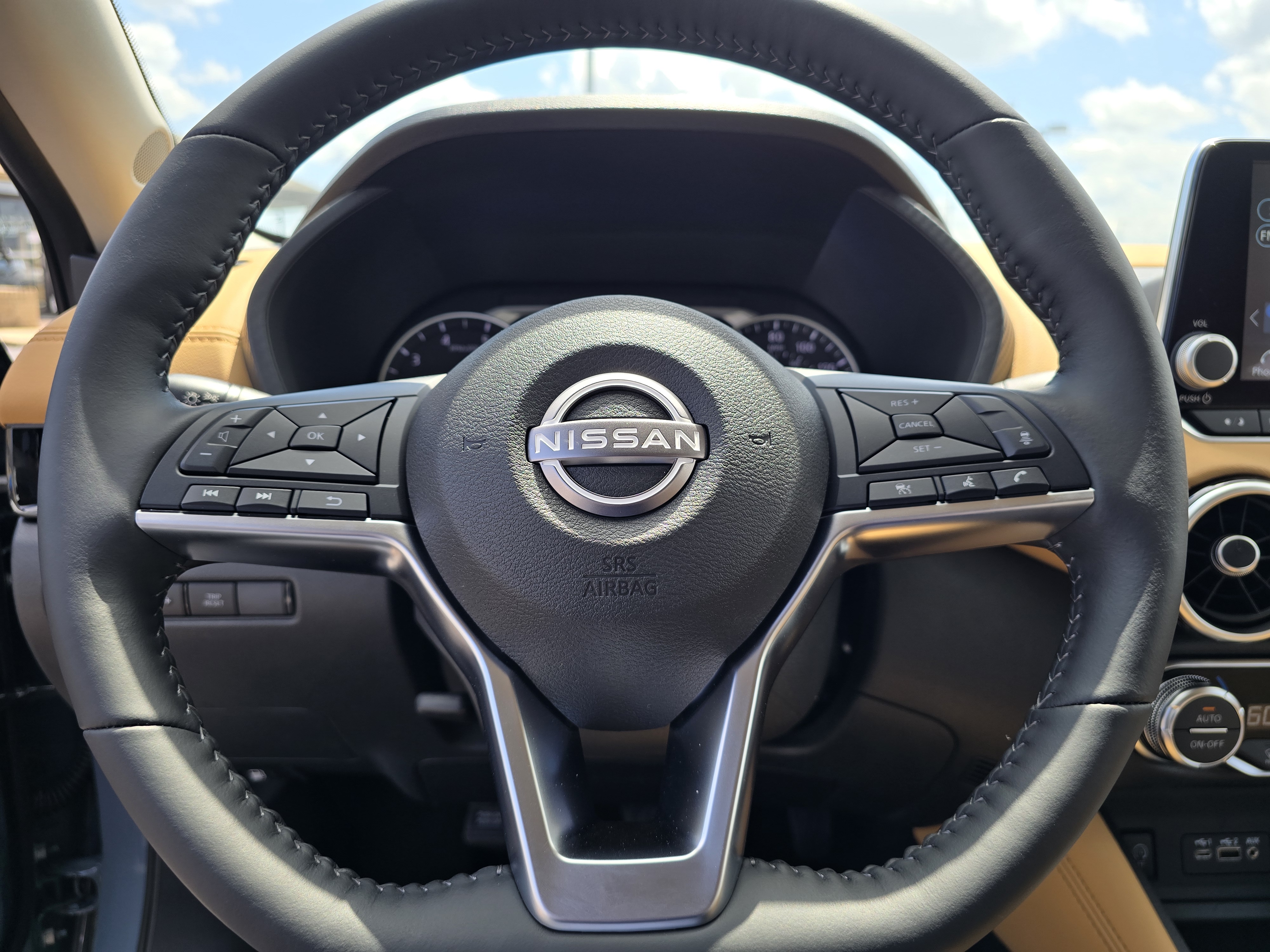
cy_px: 476
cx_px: 635
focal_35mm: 23
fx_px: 844
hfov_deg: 73.9
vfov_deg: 58.9
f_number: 1.7
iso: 12
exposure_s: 1/290
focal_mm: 6.3
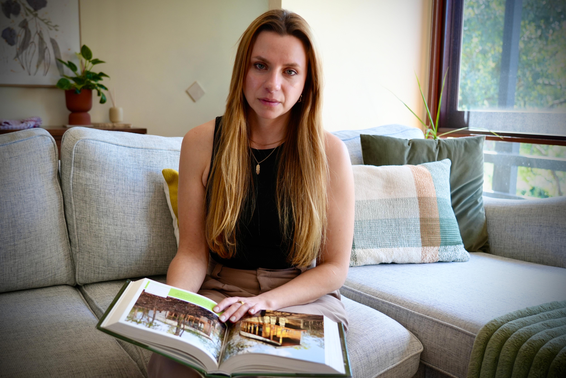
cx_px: 283
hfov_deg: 55.8
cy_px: 189
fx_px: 534
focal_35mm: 34
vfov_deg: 38.9
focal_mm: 34
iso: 640
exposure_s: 1/160
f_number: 4
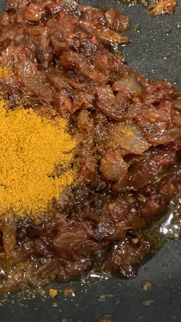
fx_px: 598
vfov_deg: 30.0
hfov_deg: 17.0
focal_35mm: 70
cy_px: 110
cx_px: 17
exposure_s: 1/53
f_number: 1.8
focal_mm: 4.25
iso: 400
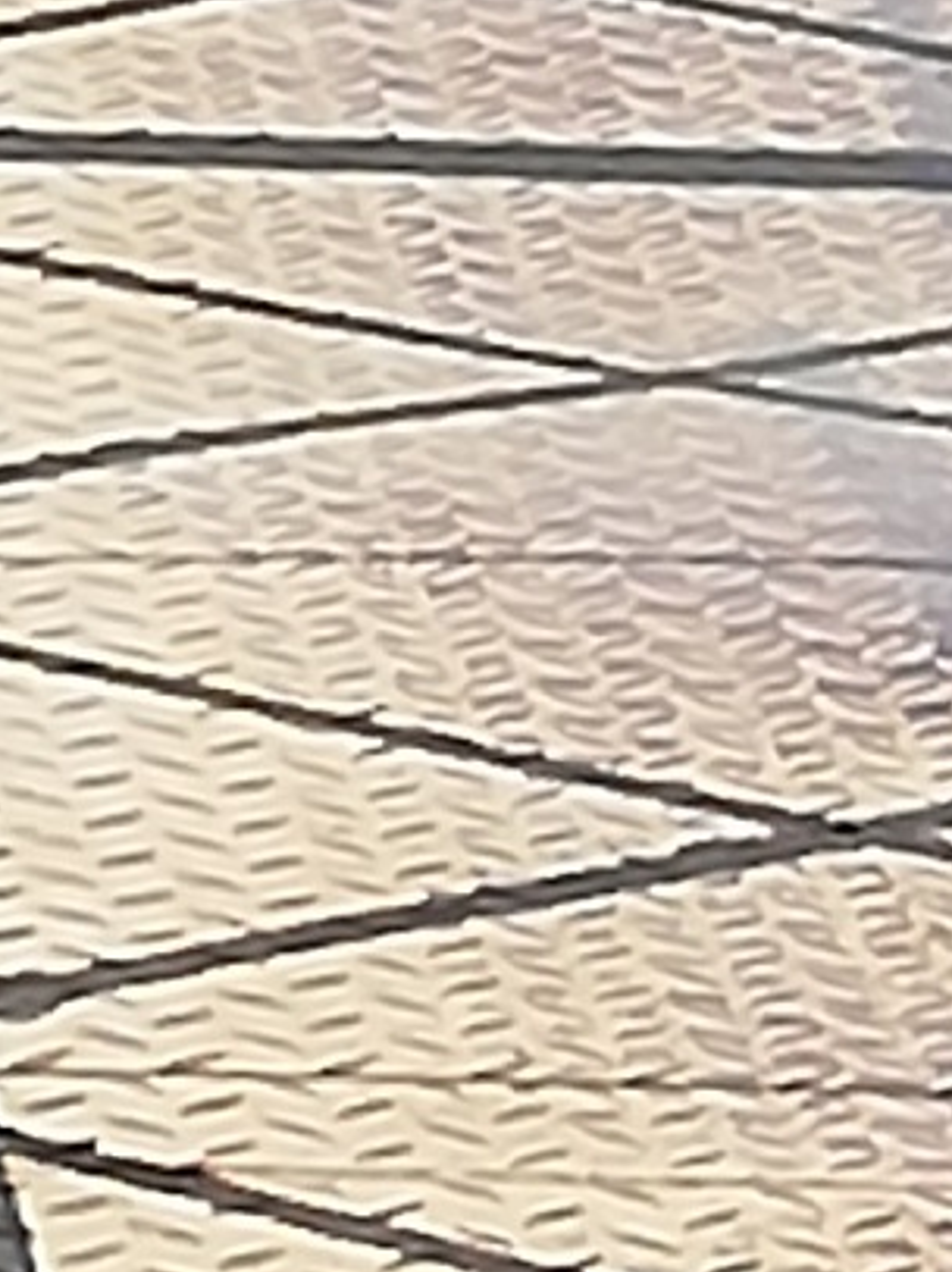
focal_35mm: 537
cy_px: -2246
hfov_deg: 2.8
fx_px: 19712
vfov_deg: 3.6
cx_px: -828
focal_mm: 3.81
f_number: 2.2
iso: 50
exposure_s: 1/640
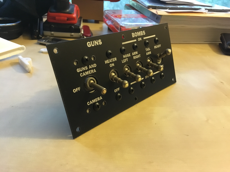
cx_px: 115
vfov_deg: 48.2
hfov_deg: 61.7
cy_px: 86
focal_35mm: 29
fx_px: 193
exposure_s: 1/15
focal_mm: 4.15
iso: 320
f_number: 2.2
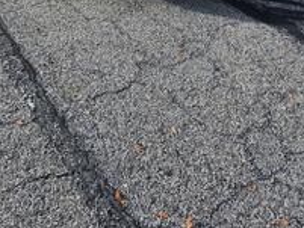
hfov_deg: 34.2
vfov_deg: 22.3
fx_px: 483
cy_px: -107
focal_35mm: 55
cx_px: 77
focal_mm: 5.54
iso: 25
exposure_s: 1/960
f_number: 1.8
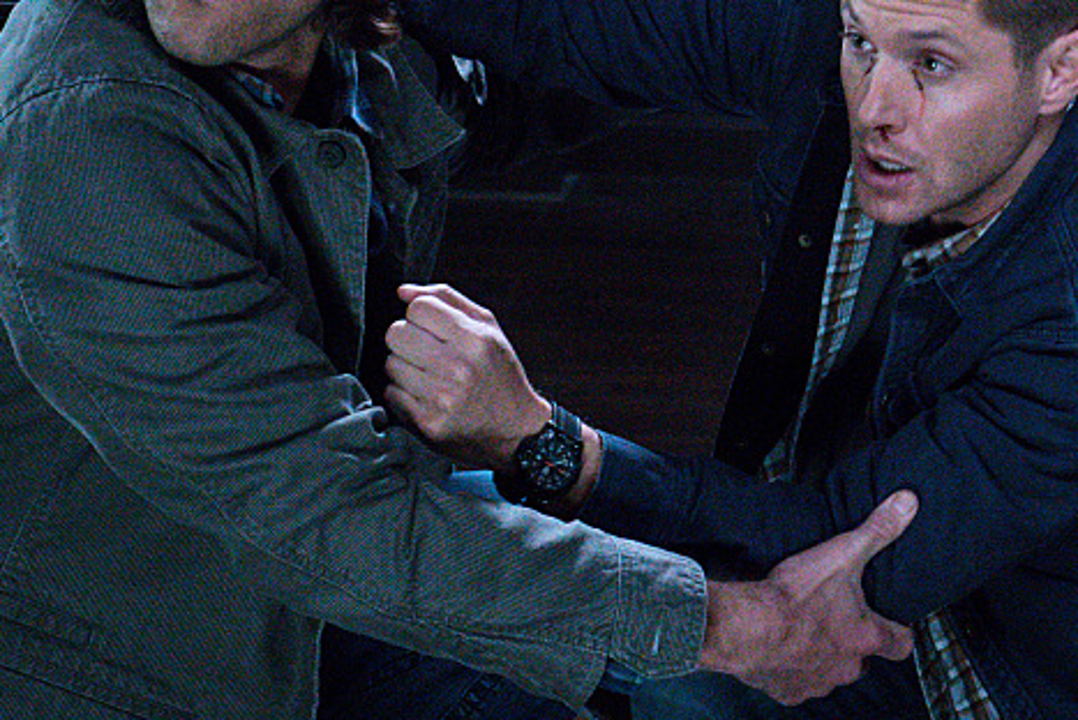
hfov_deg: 17.0
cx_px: 602
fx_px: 3595
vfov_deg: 11.4
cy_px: 217
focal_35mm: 120
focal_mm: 70
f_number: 5.6
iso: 20000
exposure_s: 1/125
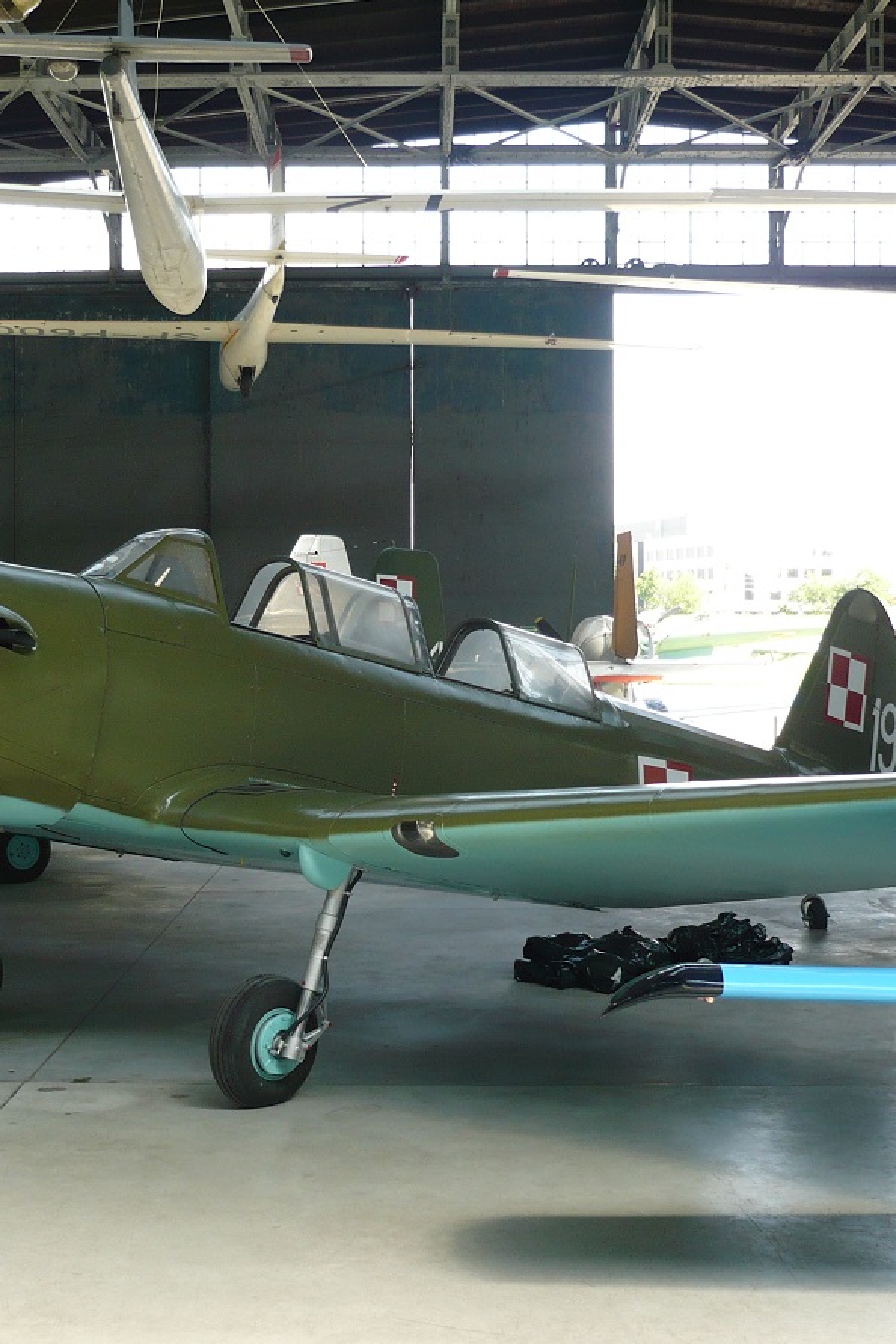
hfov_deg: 24.2
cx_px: 374
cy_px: 670
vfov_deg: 35.6
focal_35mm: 56
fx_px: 2091
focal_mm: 6.6
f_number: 3
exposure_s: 1/100
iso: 100
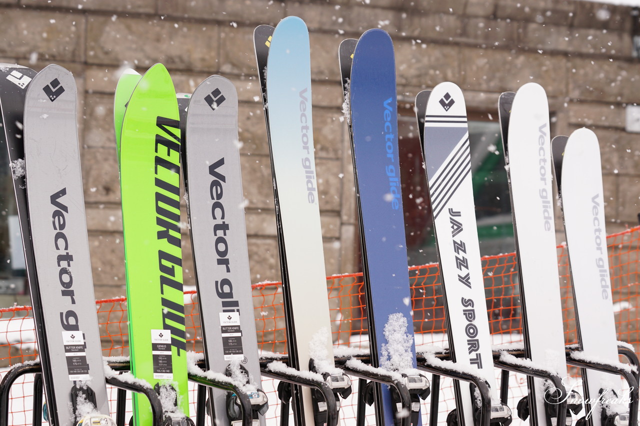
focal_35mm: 105
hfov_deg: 19.5
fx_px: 1866
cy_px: 213
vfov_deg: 13.0
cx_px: 320
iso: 100
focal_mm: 70
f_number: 4
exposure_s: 1/160
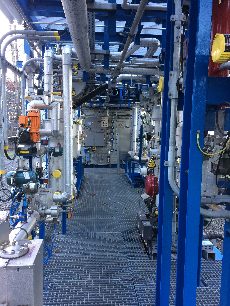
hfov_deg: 48.2
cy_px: 153
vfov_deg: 61.7
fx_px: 257
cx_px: 115
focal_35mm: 29
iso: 50
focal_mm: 4.15
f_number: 2.2
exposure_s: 1/33
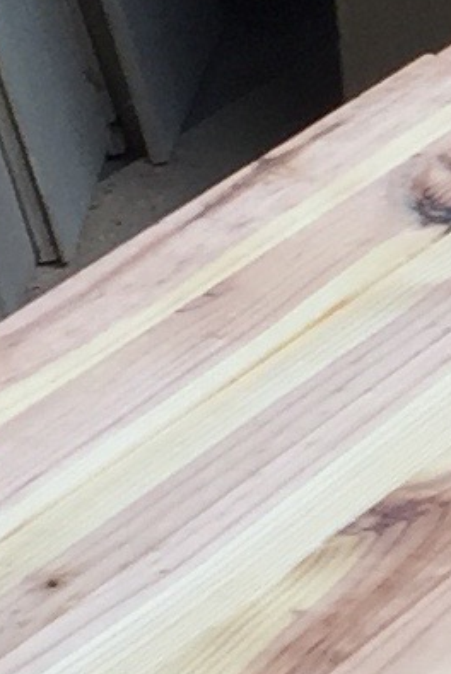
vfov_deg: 8.3
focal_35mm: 249
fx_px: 4671
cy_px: 363
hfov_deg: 5.3
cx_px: 1180
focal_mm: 4.15
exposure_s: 1/60
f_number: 2.2
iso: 40
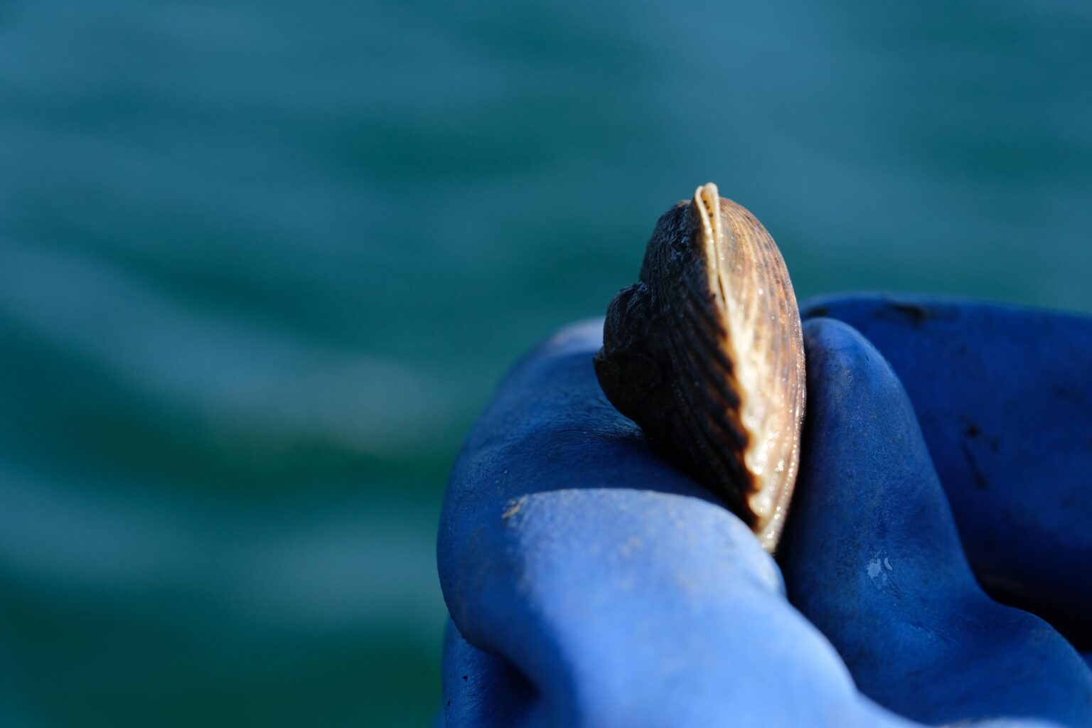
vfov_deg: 16.5
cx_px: 546
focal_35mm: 83
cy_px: 364
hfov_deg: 24.5
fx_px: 2517
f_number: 4
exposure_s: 1/4000
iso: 800
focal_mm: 55
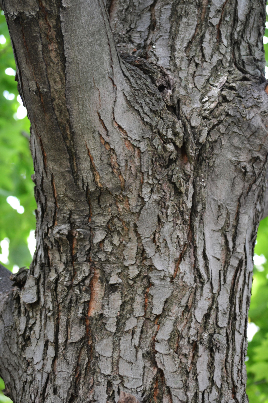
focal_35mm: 168
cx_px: 150
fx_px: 1876
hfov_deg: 8.2
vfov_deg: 12.2
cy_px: 205
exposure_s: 1/100
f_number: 5
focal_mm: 90
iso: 400
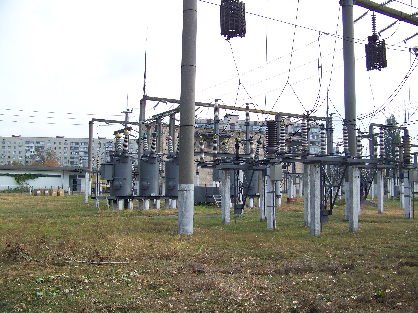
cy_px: 156
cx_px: 209
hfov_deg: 51.4
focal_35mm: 36
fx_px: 435
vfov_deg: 39.7
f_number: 2.8
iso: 64
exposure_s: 1/400
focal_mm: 5.85
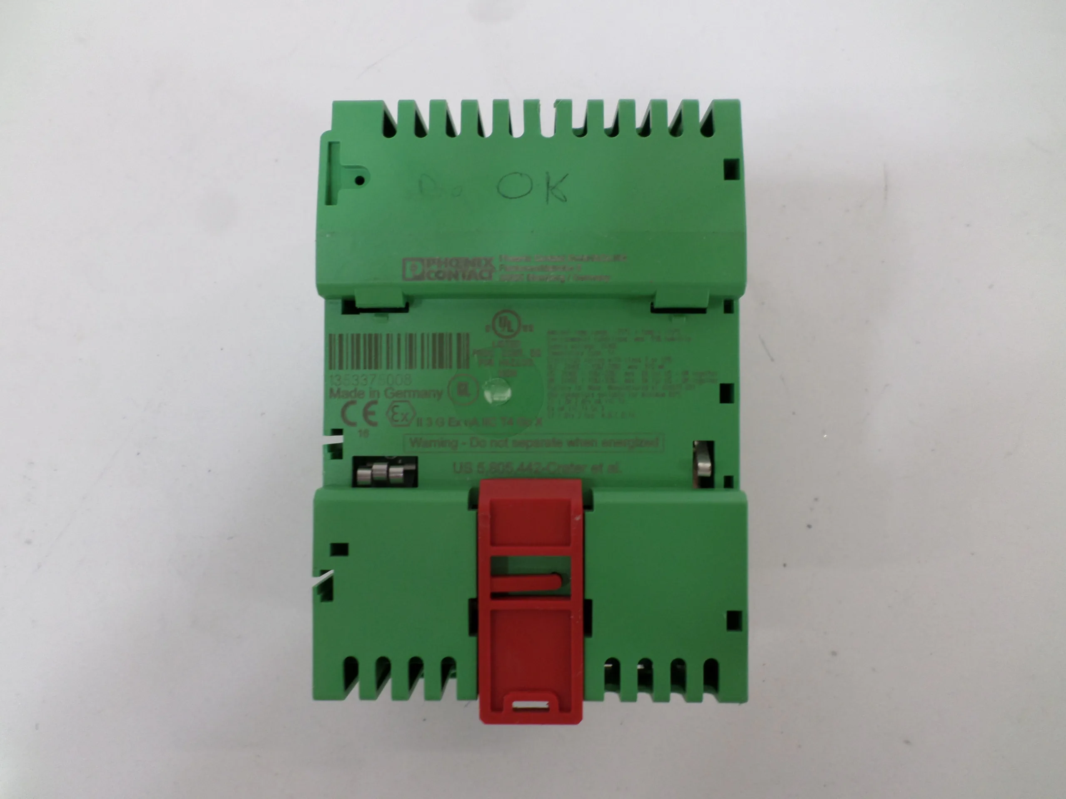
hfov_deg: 69.4
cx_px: 533
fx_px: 770
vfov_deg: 54.9
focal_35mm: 25
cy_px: 400
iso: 80
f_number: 2.5
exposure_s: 1/30
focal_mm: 4.5
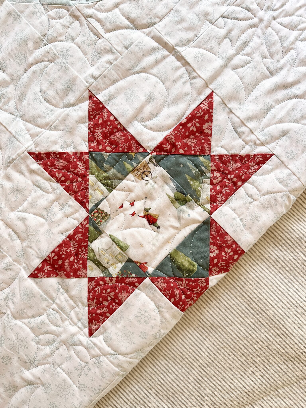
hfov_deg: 56.8
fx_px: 283
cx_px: 153
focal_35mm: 24
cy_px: 204
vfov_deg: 71.6
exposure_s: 1/221
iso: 64
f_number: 1.78
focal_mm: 6.86
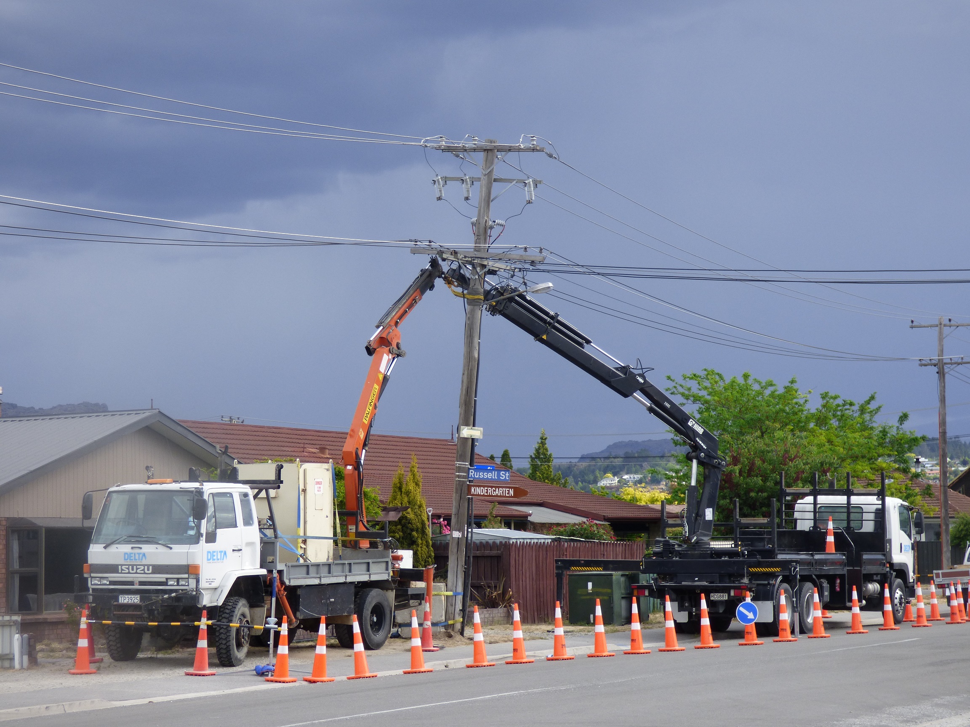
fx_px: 2242
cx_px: 485
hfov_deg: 24.4
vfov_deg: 18.4
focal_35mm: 80
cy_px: 364
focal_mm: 14.33
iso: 100
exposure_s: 1/320
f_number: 4.5
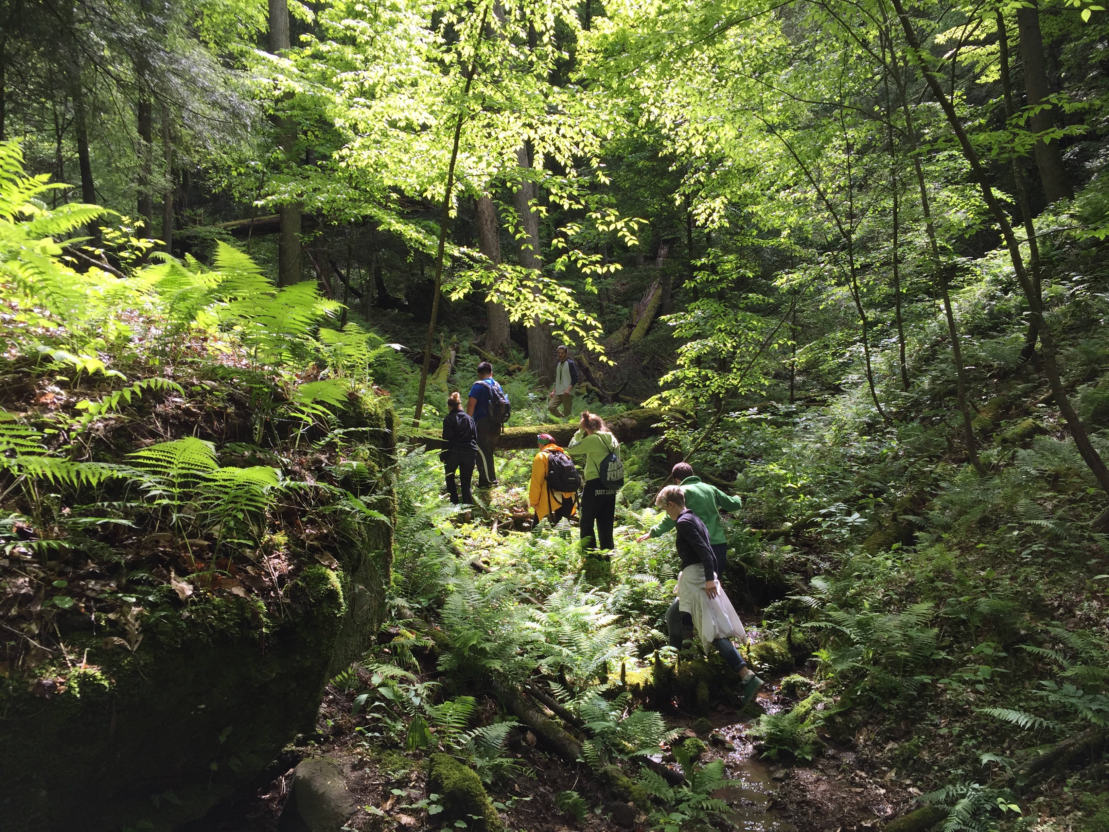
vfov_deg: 48.2
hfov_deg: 61.7
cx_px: 554
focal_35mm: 29
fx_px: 929
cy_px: 416
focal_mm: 4.15
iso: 32
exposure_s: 1/252
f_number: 2.2
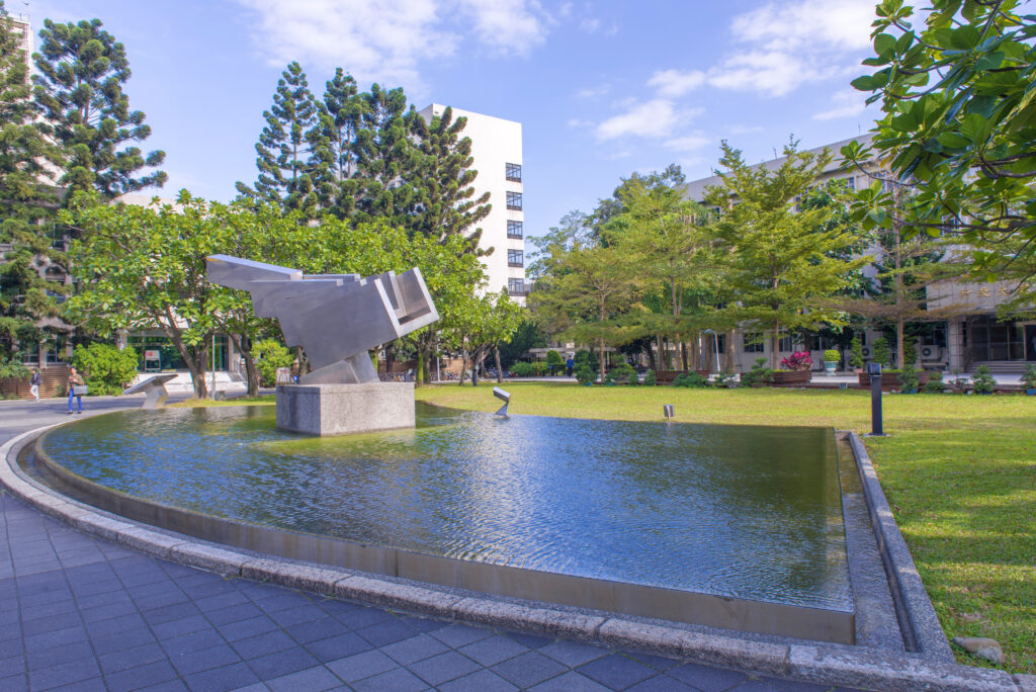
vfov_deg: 53.2
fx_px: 691
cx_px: 518
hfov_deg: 73.7
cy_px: 346
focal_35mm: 24
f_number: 9
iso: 100
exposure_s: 1/100
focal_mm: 24
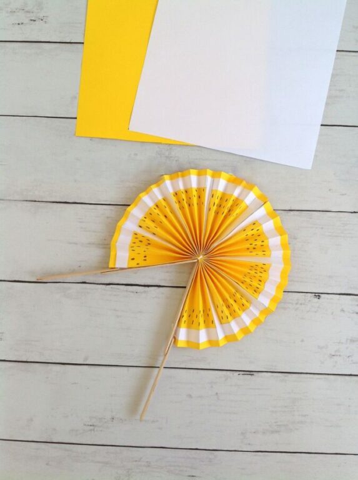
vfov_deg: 52.7
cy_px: 240
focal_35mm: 35
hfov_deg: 40.6
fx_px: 484
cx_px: 179
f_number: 2.4
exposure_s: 1/120
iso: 64
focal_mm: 4.28
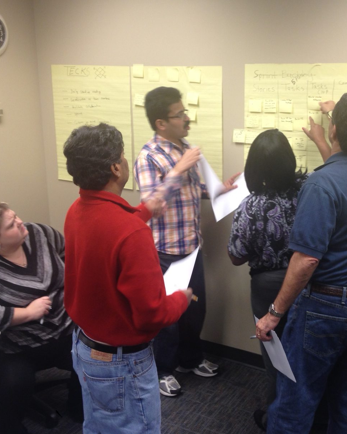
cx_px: 230
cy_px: 218
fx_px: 590
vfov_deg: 40.3
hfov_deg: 32.5
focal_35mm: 46
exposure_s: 1/20
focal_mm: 4.28
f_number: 2.4
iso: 64
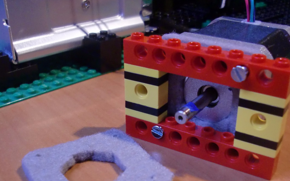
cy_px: 143
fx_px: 411
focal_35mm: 52
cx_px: 157
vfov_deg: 24.5
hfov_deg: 38.8
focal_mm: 6.3
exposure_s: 1/320
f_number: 2.8
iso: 400
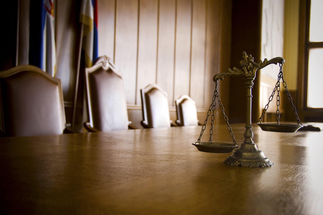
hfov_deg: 44.1
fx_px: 399
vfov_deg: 30.1
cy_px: 109
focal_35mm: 45
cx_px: 163
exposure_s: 1/6
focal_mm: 29
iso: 200
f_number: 5
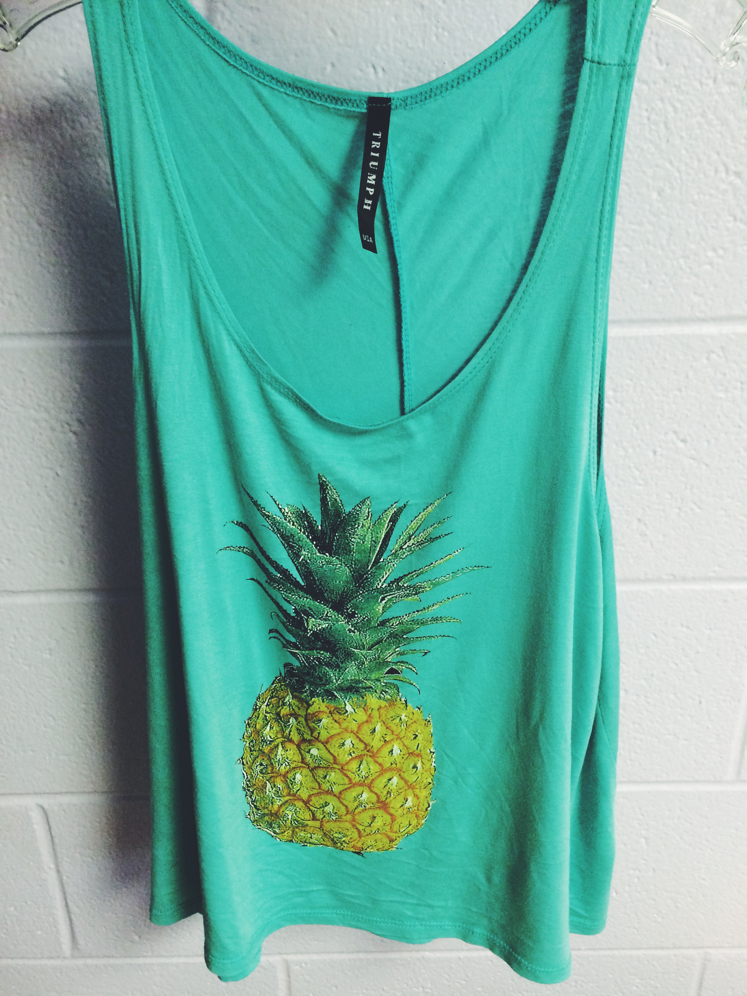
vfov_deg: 61.7
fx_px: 834
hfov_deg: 48.2
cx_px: 374
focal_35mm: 29
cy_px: 498
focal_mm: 4.15
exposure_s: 1/30
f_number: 2.2
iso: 160
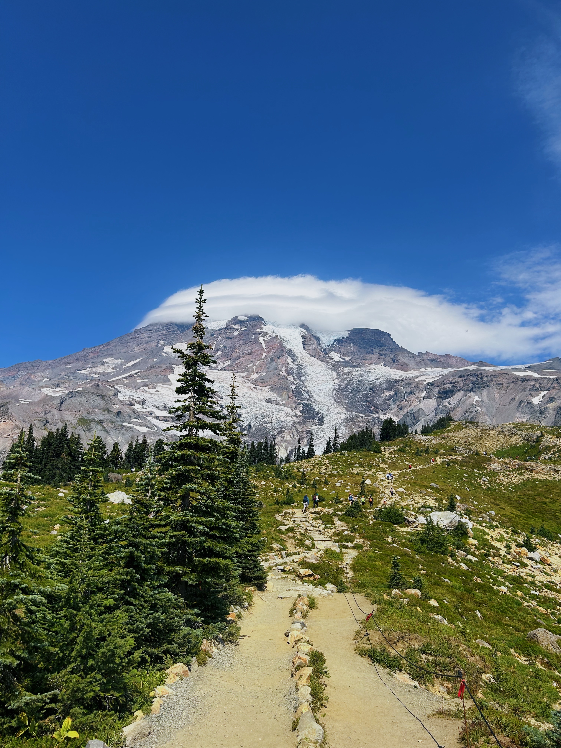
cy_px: 374
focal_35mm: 26
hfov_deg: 53.1
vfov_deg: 67.3
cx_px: 280
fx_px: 562
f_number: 1.5
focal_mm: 5.7
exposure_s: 1/5882
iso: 50
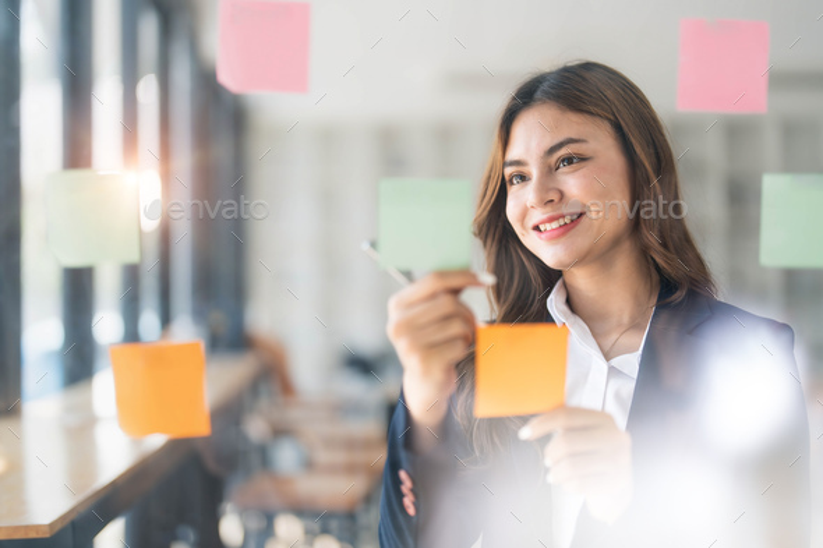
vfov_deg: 27.0
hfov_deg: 39.6
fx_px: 1143
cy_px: 274
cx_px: 412
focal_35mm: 50
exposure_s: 1/500
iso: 100
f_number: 1.2
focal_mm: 50
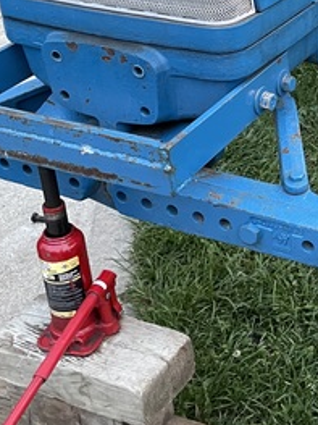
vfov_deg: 28.0
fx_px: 834
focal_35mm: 68
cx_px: 405
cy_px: 92
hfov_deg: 20.0
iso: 320
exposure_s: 1/60
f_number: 1.6
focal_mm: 4.2
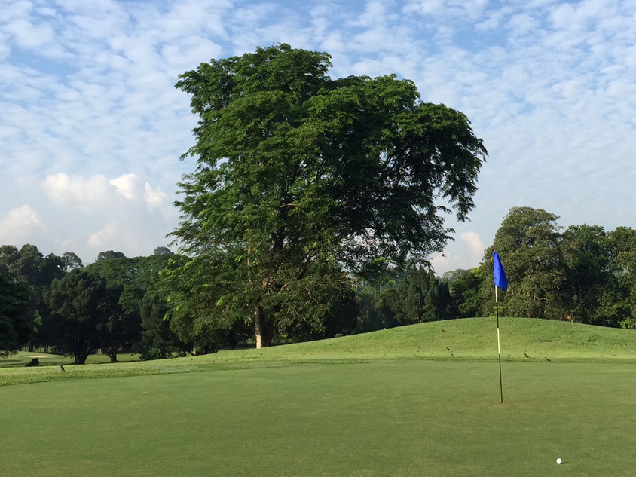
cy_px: 167
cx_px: 449
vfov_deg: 32.6
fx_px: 808
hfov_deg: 42.1
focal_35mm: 44
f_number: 2.2
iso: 32
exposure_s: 1/1364
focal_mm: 4.15
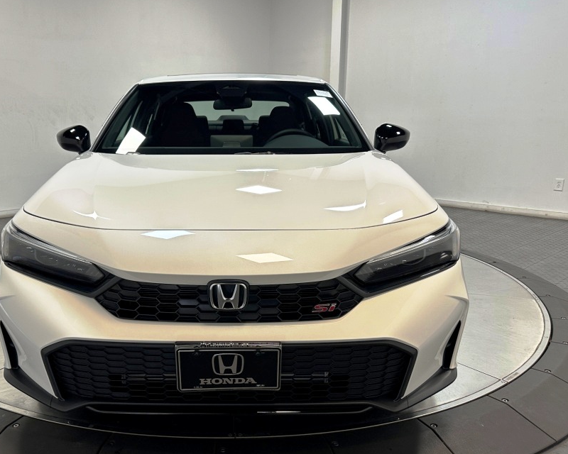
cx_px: 229
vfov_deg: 48.3
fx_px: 504
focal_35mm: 30
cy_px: 262
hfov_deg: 58.3
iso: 160
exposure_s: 1/60
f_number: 1.78
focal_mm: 6.86
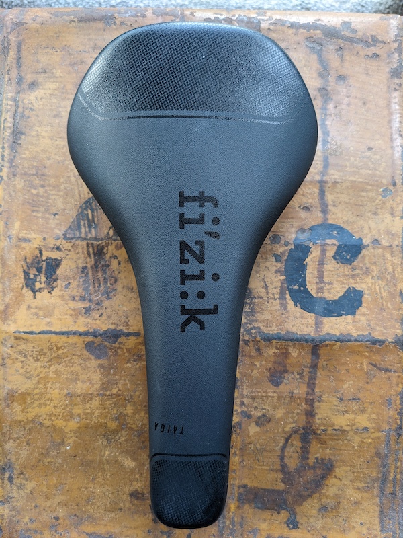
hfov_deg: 51.4
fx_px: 419
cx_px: 202
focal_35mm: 27
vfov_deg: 65.3
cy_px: 269
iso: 106
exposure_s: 1/25
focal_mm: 4.38
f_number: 1.73
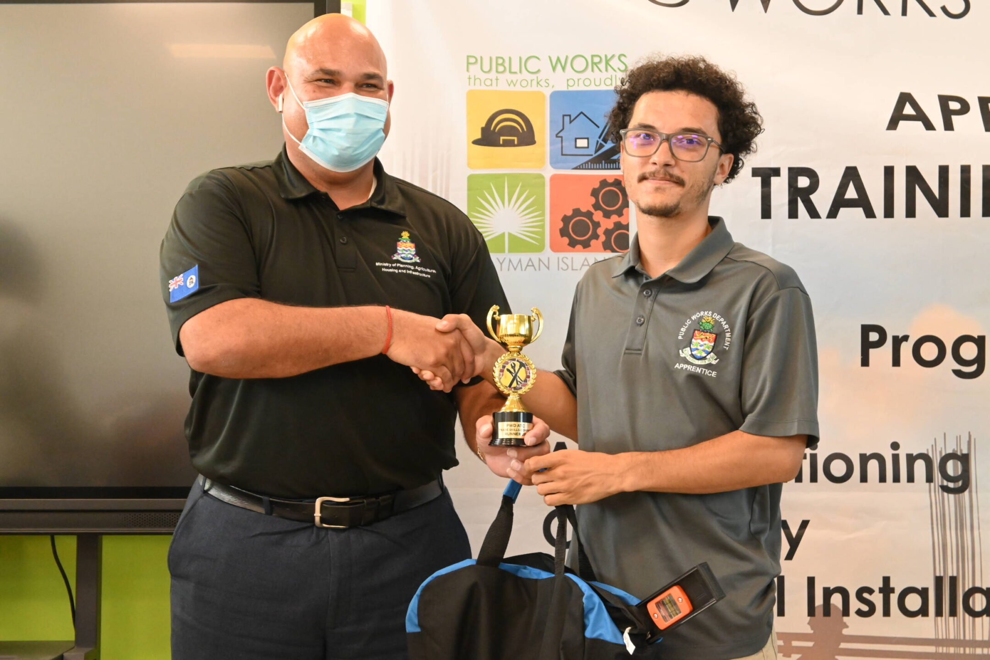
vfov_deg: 18.2
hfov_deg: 27.0
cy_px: 330
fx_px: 2062
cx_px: 495
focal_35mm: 75
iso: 3200
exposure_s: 1/125
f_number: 6.3
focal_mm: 50
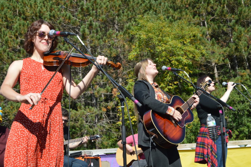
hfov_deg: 42.3
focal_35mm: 46
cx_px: 126
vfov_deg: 28.9
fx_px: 324
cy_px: 84
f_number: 8
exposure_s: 1/250
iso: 100
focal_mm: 31
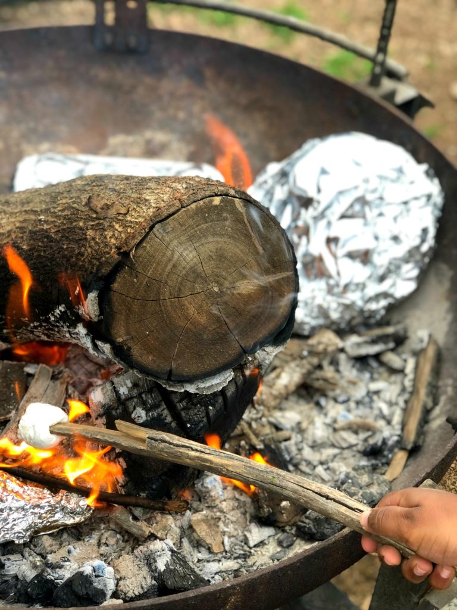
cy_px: 305
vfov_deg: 33.8
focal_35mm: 57
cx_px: 228
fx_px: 1003
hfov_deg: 25.7
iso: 20
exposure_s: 1/60
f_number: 2.8
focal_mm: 6.6
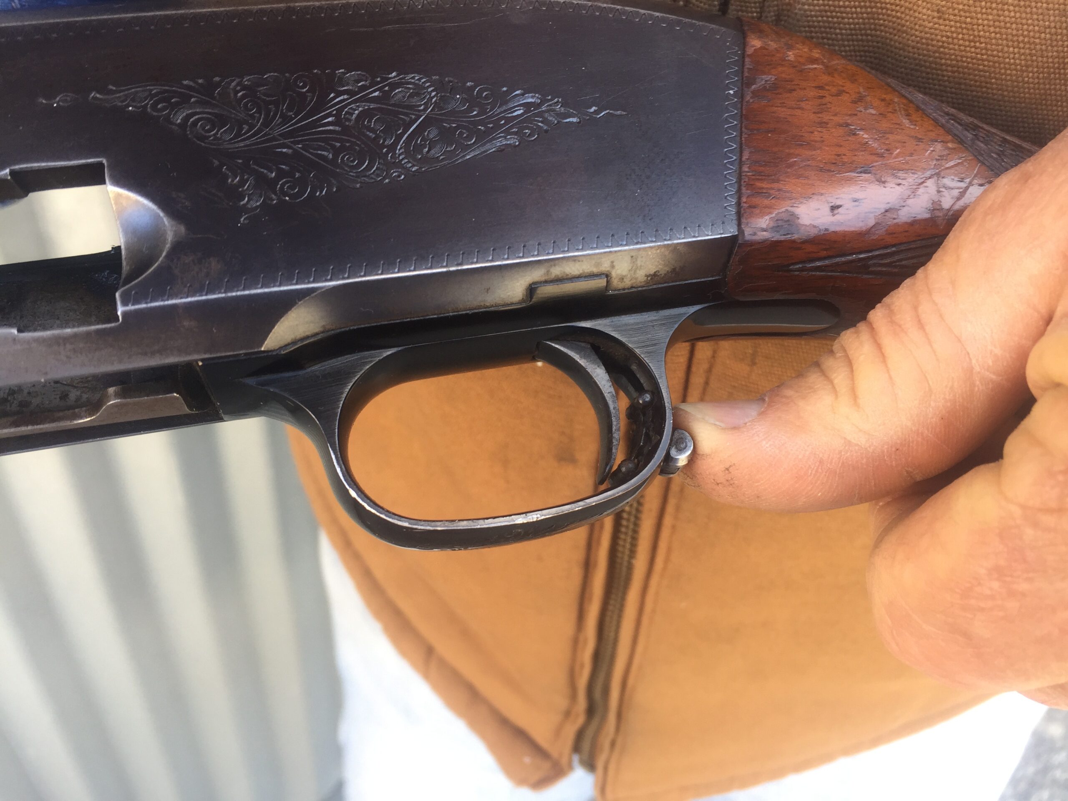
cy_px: 400
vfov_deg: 48.2
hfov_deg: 61.7
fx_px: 895
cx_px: 534
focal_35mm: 29
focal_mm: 4.15
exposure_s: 1/60
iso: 32
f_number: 2.2
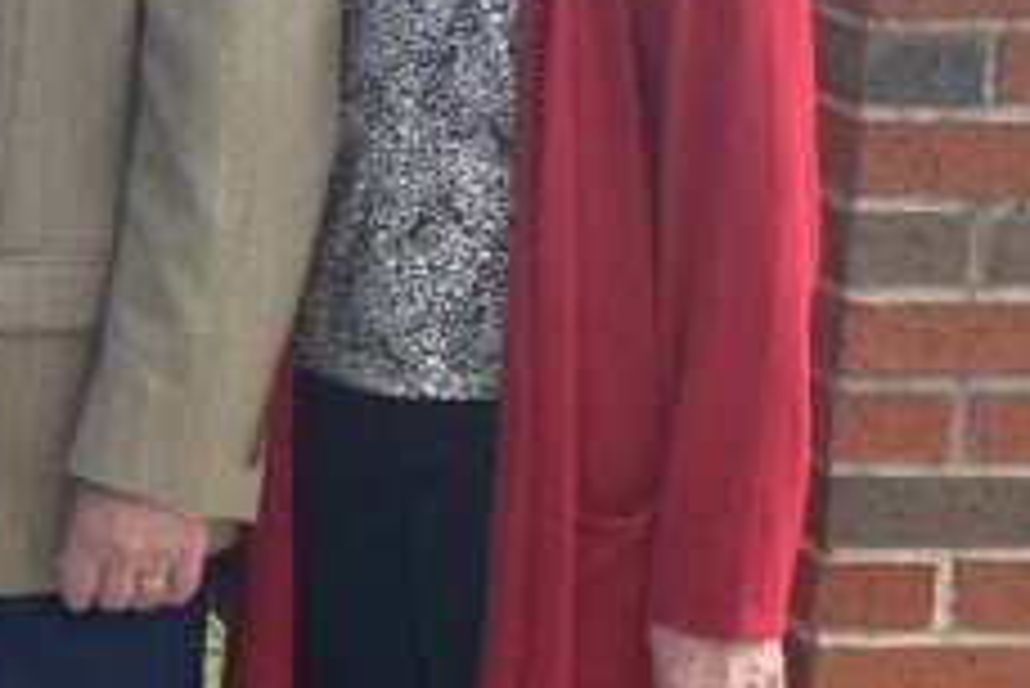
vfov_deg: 11.2
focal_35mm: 121
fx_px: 3464
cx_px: -859
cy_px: 9
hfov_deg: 14.7
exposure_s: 1/1447
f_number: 1.8
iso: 32
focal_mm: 4.25
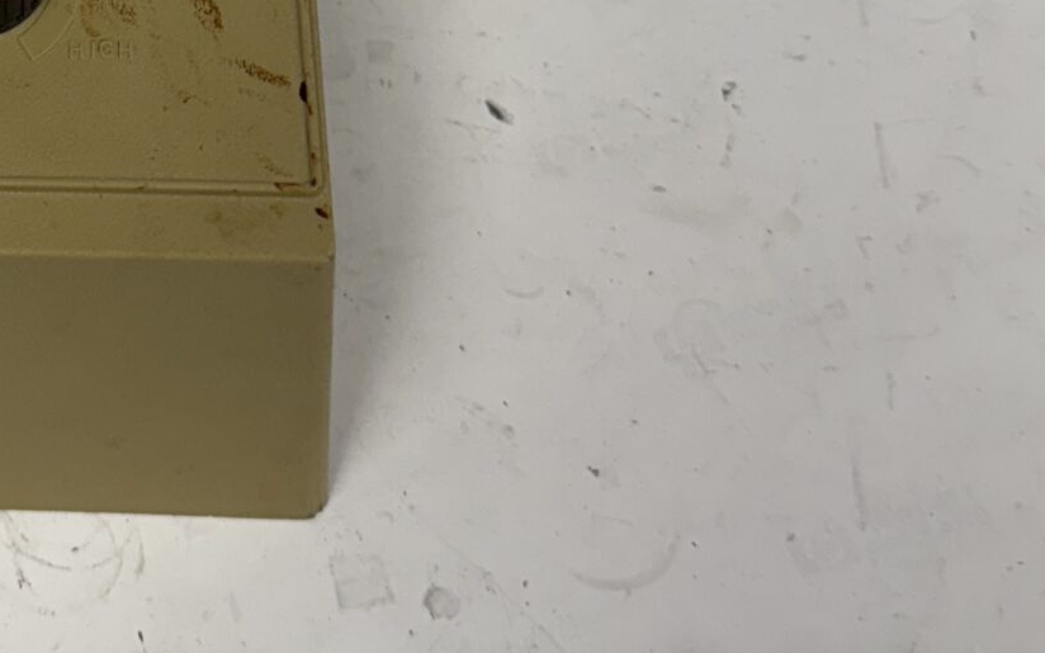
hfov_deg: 24.7
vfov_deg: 15.5
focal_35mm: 79
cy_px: -261
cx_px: -48
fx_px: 2250
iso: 64
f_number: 1.78
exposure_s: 1/158
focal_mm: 6.76
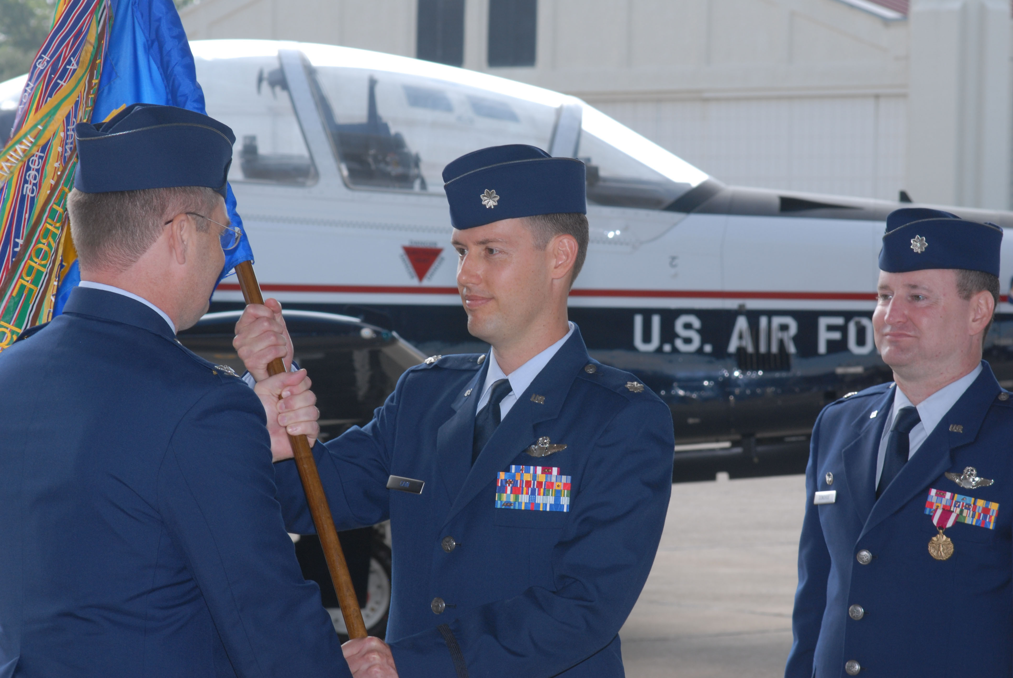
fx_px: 4437
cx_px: 506
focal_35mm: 158
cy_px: 339
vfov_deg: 8.7
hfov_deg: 13.0
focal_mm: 105
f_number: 11
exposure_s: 1/100
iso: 200
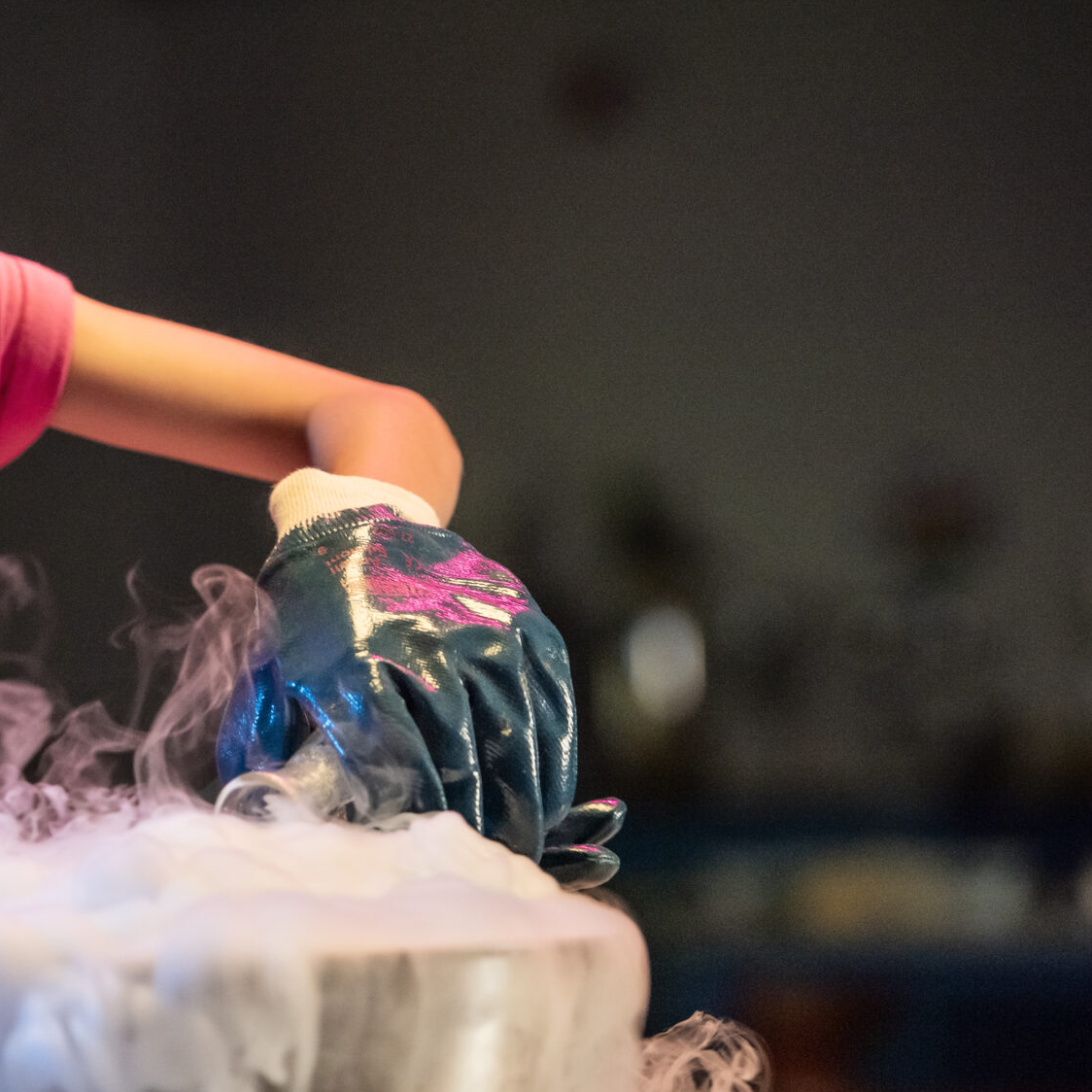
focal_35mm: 189
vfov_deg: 9.3
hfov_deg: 9.2
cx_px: 134
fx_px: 6745
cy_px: 597
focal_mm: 122
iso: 1250
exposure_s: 1/160
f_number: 2.8
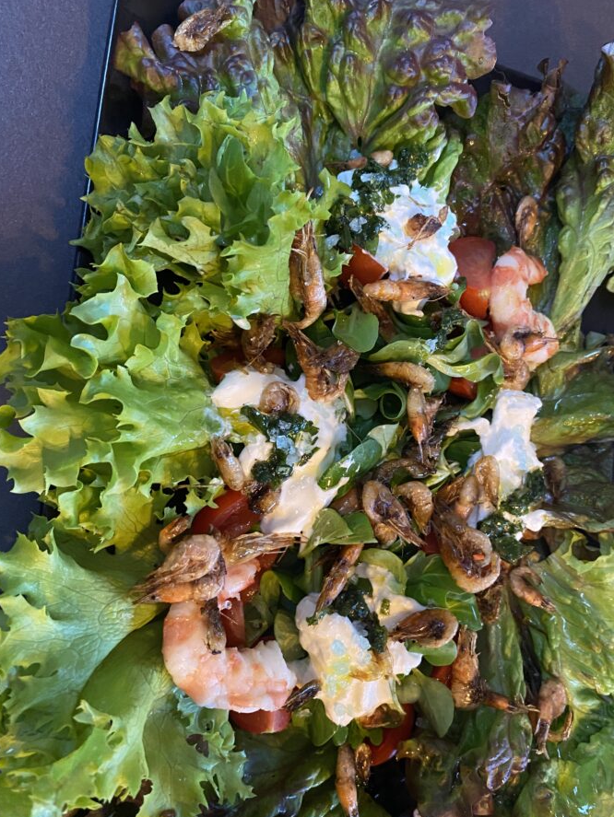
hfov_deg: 46.7
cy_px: 433
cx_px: 348
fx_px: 709
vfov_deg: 59.9
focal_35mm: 30
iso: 640
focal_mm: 4.25
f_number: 1.8
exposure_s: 1/25
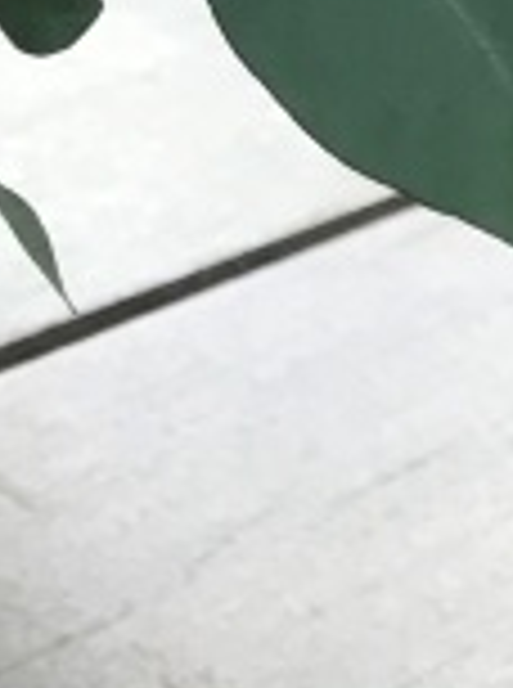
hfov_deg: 7.1
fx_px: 3730
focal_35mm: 188
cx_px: -981
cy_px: -378
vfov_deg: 10.2
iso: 32
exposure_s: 1/120
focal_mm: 3.99
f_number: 1.8
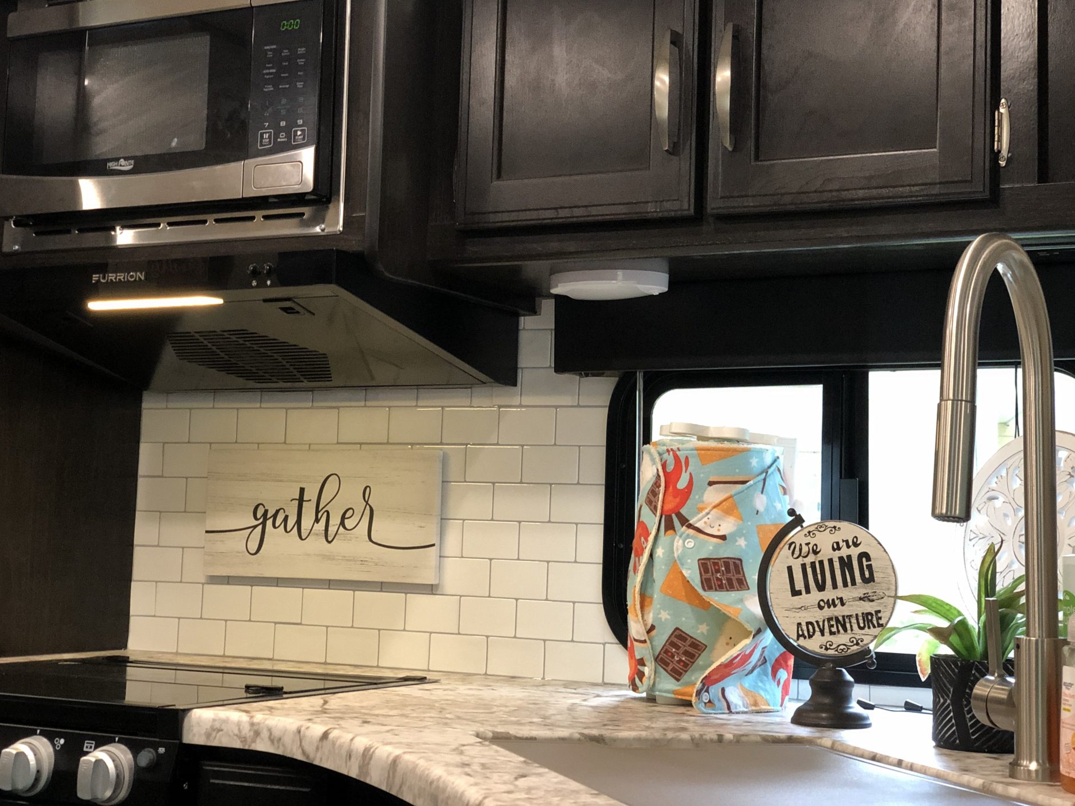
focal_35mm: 57
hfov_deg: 33.8
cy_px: 365
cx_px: 560
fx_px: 1770
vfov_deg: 25.6
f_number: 2.4
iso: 160
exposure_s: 1/20
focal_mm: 6
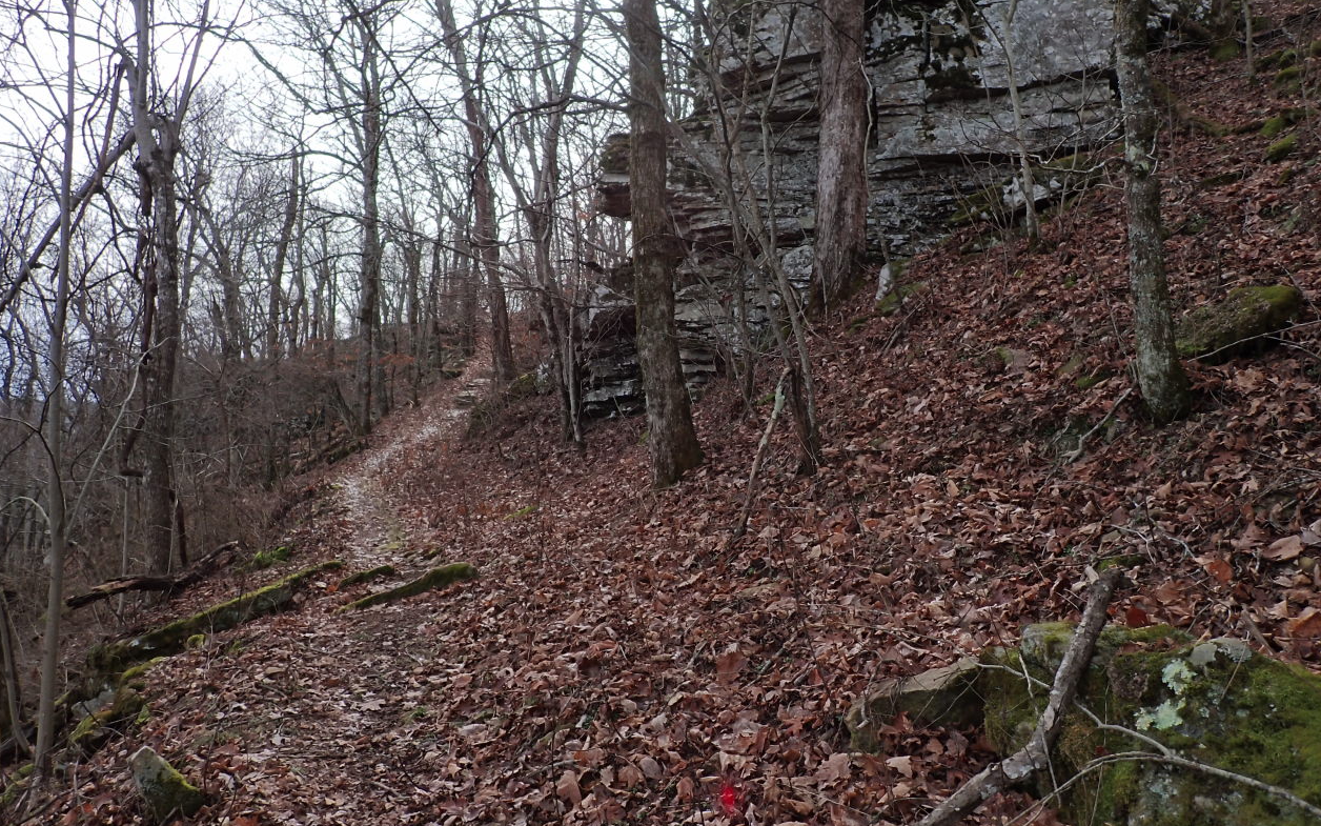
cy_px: 333
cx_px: 666
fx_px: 972
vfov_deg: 45.8
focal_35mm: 27
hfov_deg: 68.4
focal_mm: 4.5
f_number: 2.8
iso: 100
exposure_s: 1/320
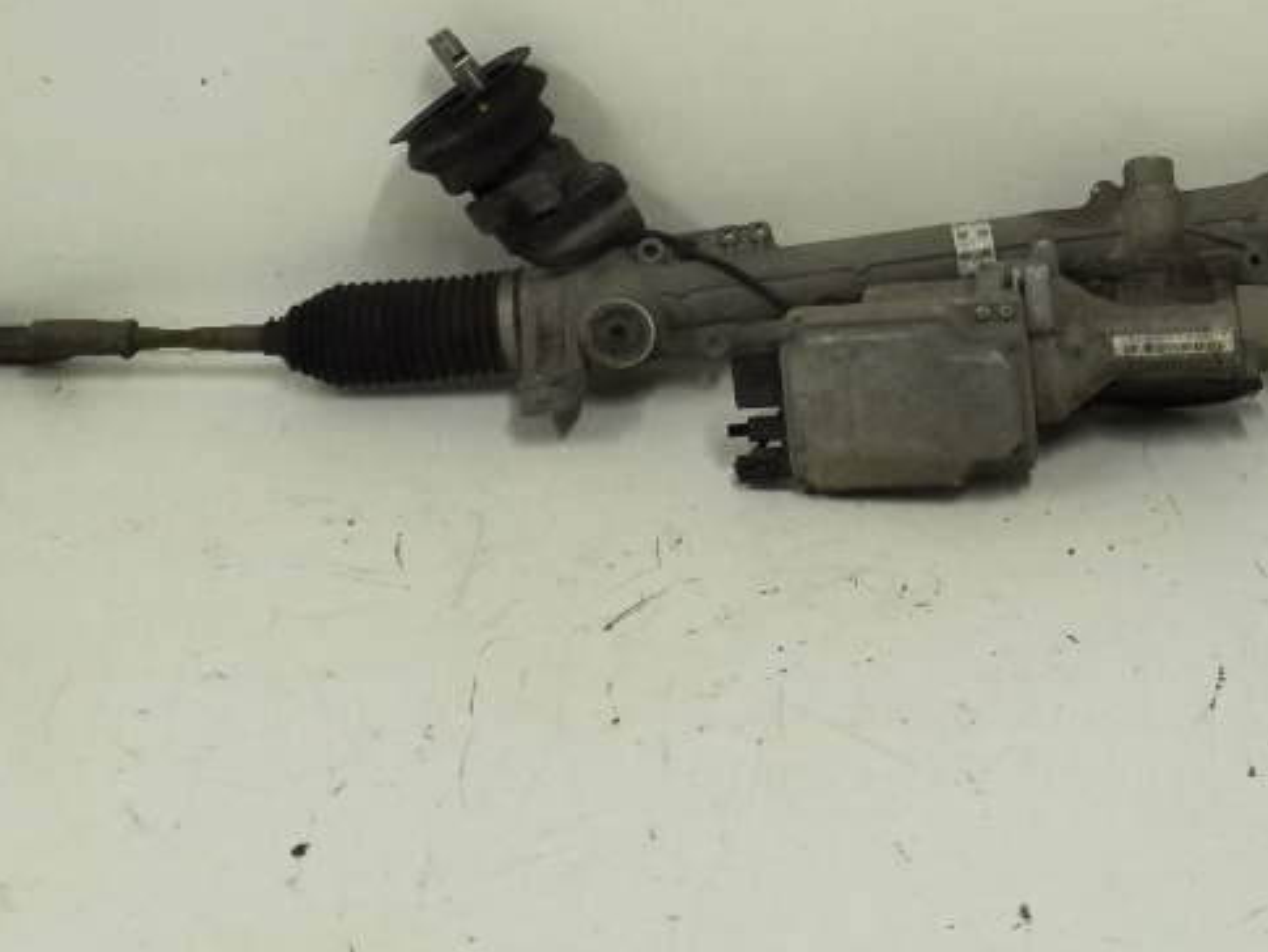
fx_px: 2088
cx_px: 892
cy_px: -29
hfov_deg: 33.3
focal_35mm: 57
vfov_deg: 24.4
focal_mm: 3.6
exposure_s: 1/50
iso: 250
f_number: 1.9
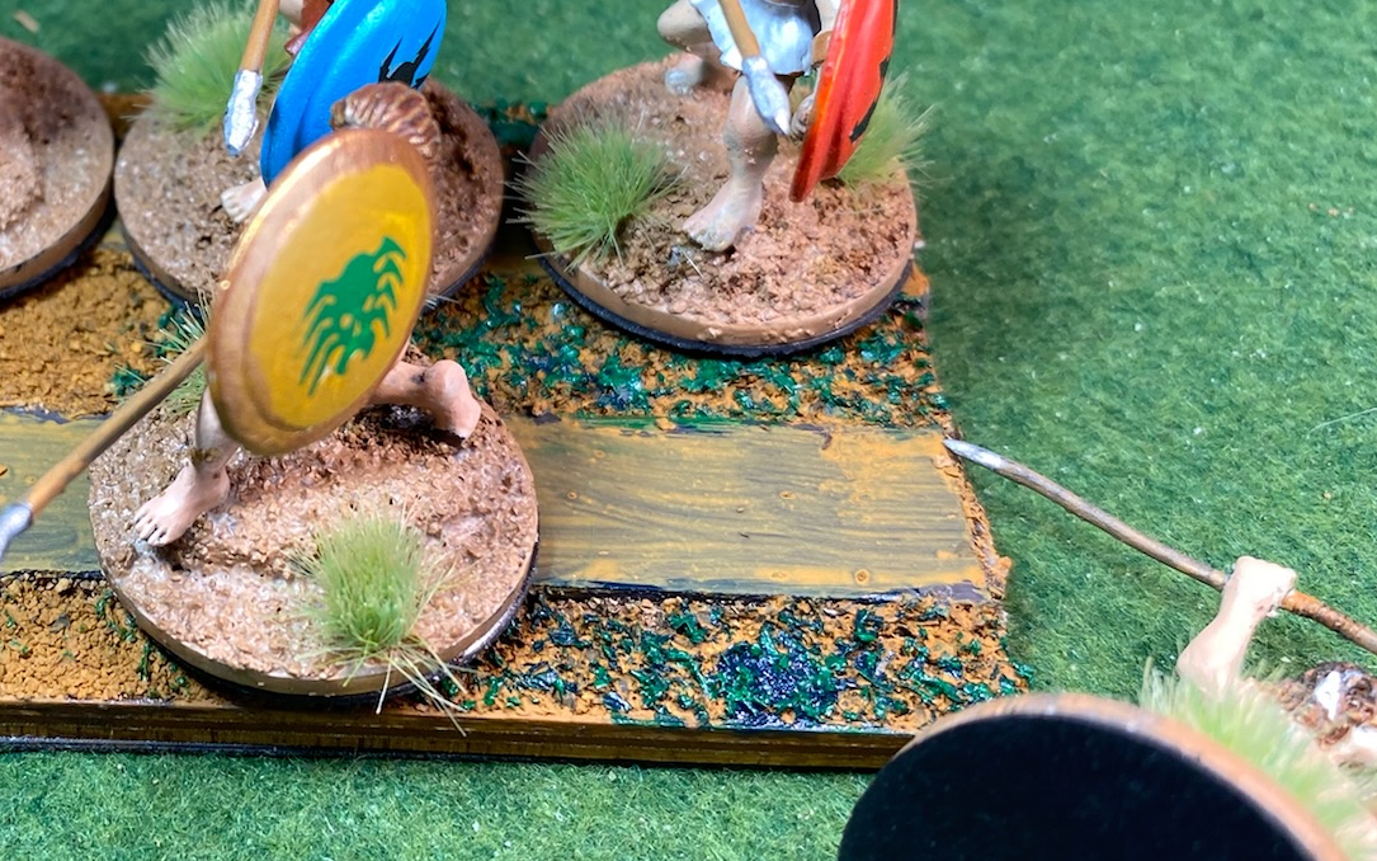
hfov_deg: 37.3
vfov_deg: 24.8
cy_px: 306
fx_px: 1951
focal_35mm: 52
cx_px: 246
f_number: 1.8
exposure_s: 1/120
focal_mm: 4.25
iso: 40
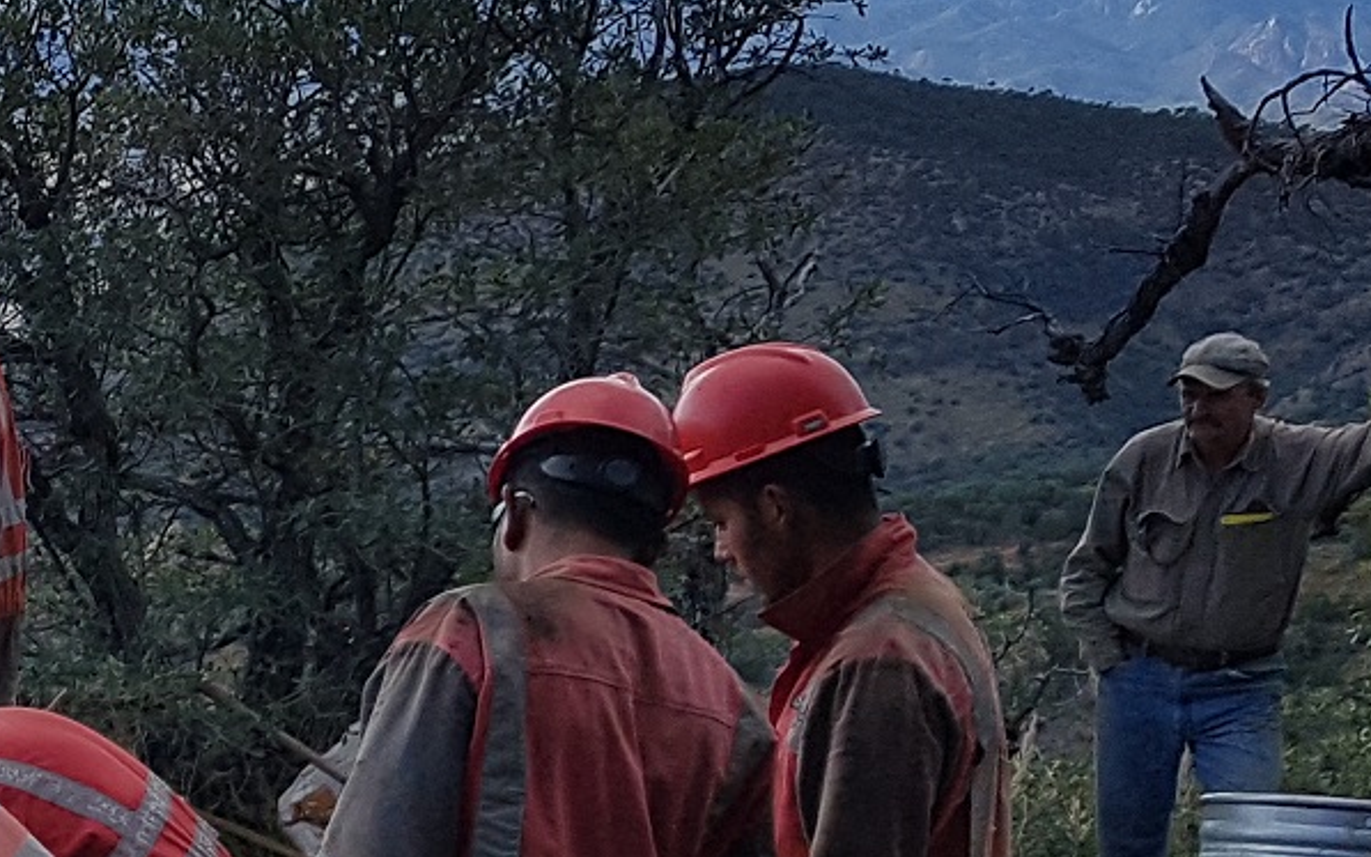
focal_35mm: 93
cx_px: -765
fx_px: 3475
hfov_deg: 19.2
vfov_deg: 13.9
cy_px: 850
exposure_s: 1/1856
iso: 50
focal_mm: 4.2
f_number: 1.7
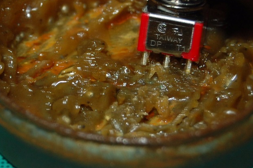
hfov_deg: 9.6
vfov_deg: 6.4
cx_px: 90
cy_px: 78
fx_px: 1505
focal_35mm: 214
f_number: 5.6
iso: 400
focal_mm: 55
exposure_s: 1/60
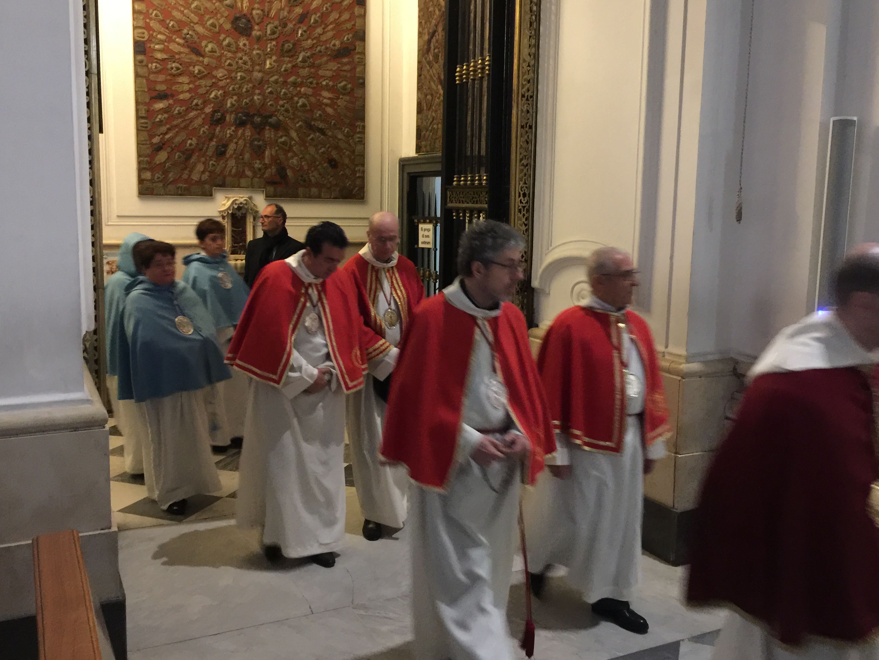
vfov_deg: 44.1
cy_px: 309
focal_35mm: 32
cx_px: 442
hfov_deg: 56.8
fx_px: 813
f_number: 2.2
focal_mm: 4.15
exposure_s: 1/4
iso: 125
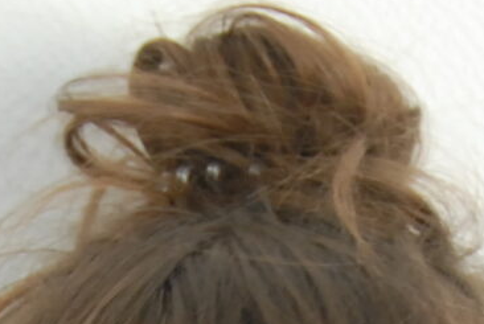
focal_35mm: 304
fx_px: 4099
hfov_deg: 6.8
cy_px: 807
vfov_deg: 4.4
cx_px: 324
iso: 400
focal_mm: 29
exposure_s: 1/30
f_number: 4
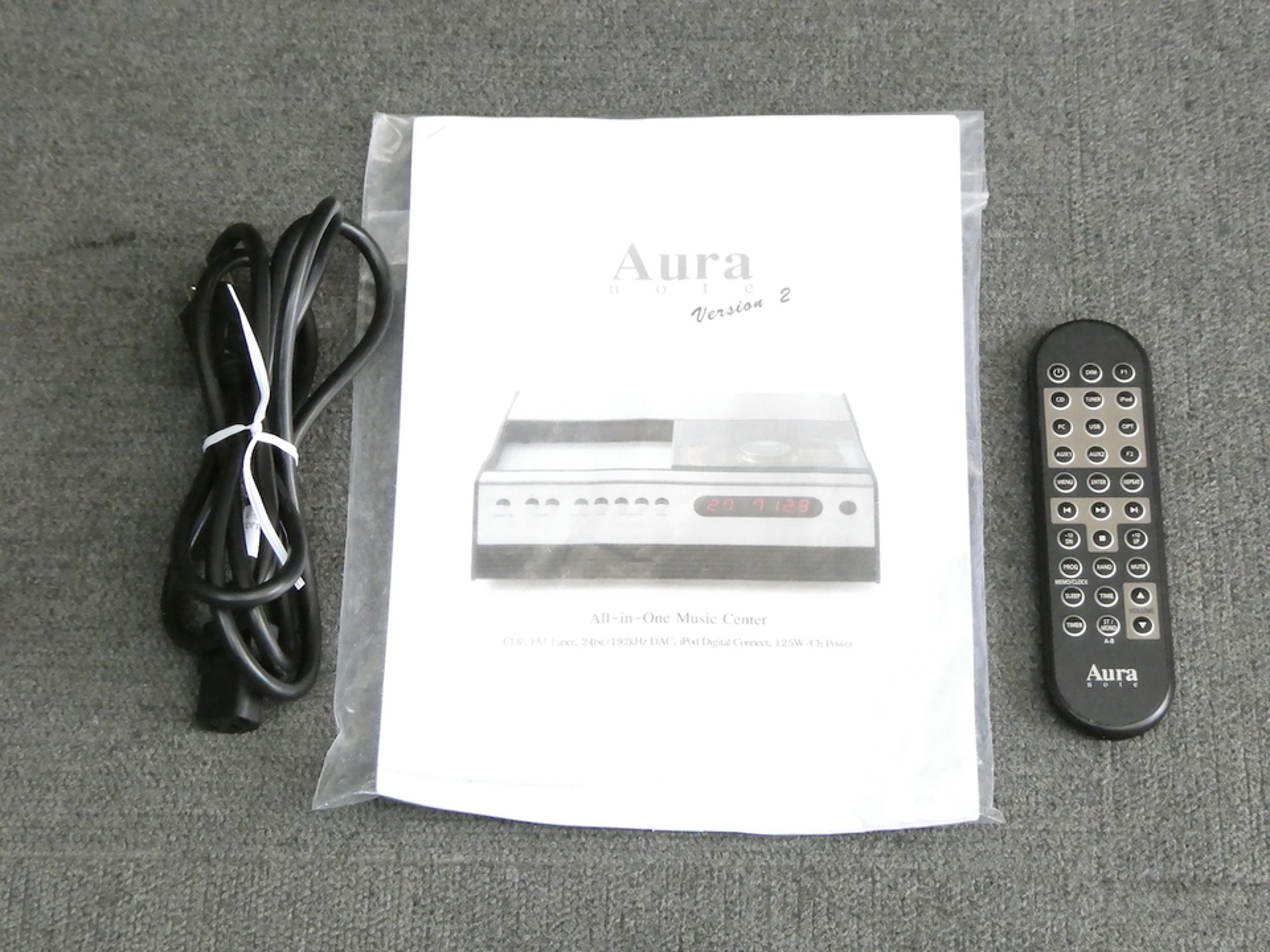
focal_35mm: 84
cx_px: 635
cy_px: 476
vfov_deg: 17.6
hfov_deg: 23.3
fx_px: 3082
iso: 1600
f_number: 6.3
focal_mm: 15
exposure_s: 1/40
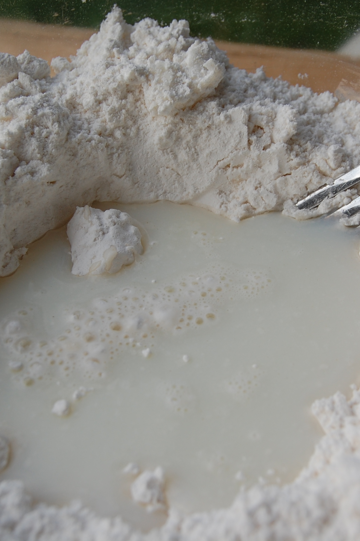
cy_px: 270
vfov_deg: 27.7
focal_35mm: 73
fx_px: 1095
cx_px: 177
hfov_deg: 18.7
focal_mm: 32
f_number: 8
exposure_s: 1/200
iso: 200
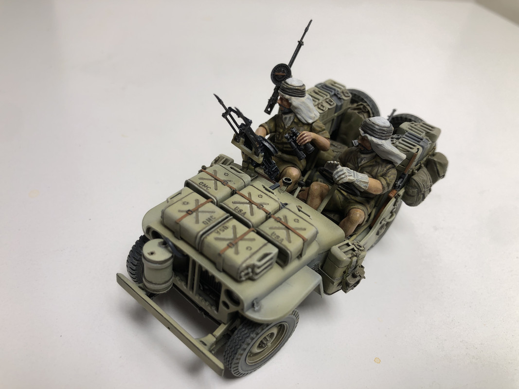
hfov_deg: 63.4
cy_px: 194
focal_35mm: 28
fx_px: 420
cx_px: 260
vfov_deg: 49.7
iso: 25
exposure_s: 1/120
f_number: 1.8
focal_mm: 3.99
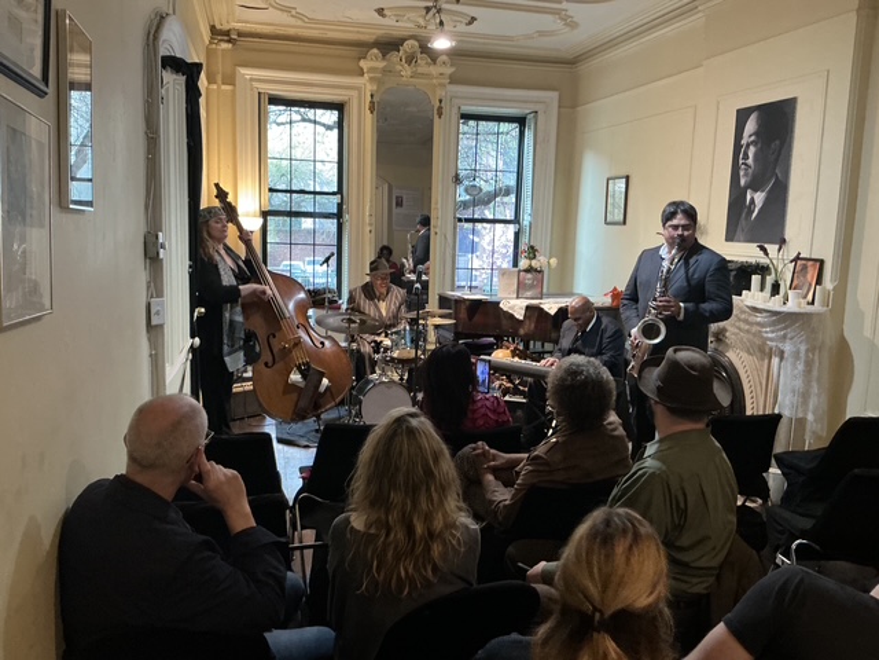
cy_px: 330
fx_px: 711
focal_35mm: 28
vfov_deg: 49.7
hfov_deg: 63.4
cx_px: 440
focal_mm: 3
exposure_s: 1/30
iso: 250
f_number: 1.8
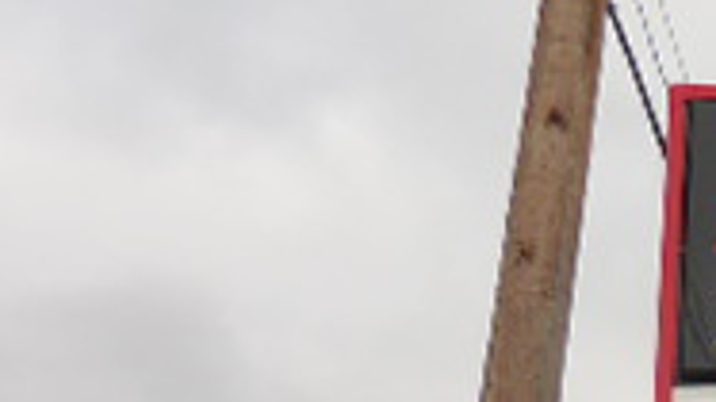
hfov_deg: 19.7
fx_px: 1765
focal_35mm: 93
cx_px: 1099
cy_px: 471
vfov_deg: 12.7
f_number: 3.3
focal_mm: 4.5
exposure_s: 1/800
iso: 125
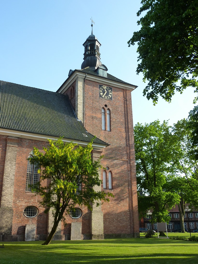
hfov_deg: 40.7
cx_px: 99
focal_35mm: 35
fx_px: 267
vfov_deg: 52.6
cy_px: 132
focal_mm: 5.7
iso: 125
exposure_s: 1/250
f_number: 4
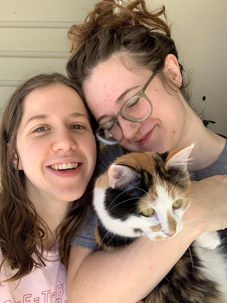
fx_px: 280
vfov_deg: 56.8
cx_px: 114
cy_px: 152
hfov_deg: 44.2
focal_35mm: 32
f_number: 2.2
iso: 16
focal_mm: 2.87
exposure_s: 1/386
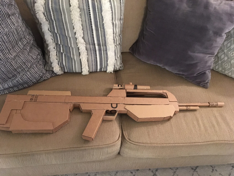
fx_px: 196
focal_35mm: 29
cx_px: 117
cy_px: 88
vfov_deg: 48.2
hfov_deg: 61.7
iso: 400
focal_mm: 4.15
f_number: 2.2
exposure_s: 1/15
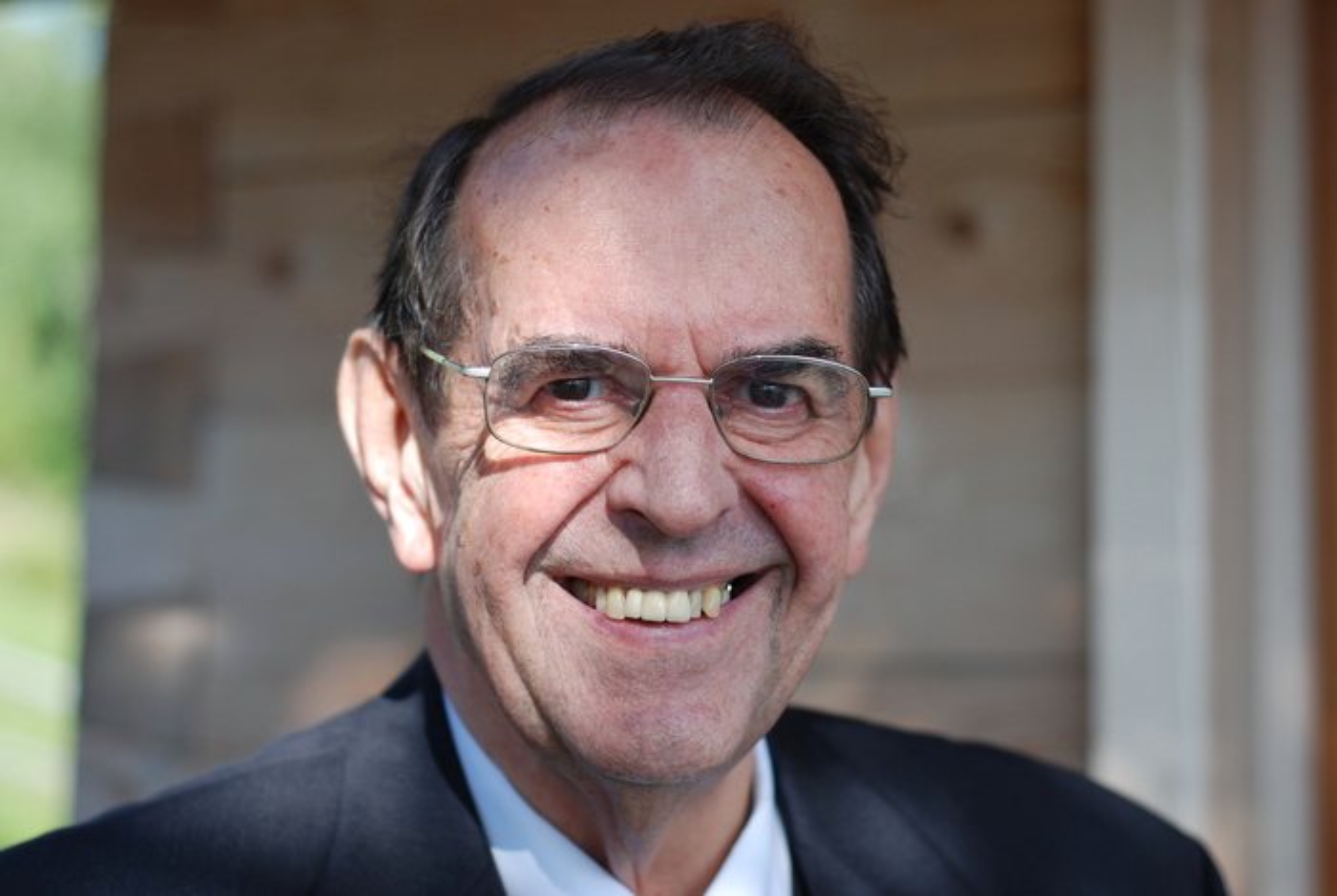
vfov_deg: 18.2
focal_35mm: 75
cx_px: 668
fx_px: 2789
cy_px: 448
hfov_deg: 27.0
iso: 100
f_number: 2.8
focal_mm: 50
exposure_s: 1/500
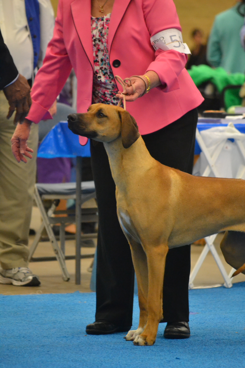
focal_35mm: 300
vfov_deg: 6.9
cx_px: 122
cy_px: 184
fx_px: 3062
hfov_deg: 4.6
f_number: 5.6
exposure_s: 1/125
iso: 3200
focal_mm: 200
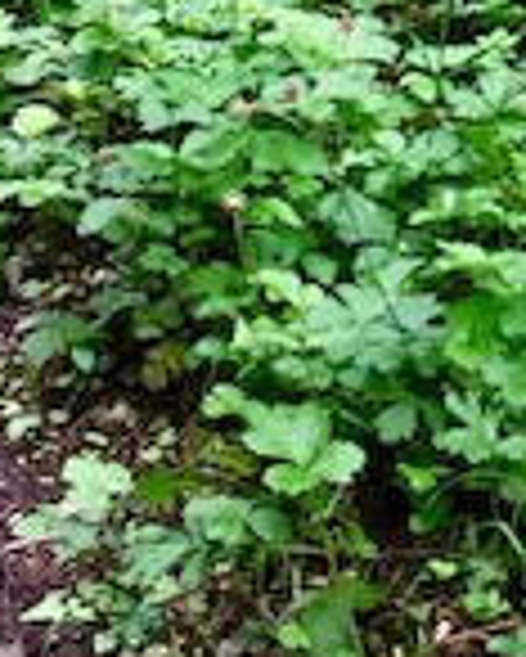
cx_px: 94
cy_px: -760
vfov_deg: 11.0
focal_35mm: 155
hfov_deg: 9.9
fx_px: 3013
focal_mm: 4.15
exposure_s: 1/30
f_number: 2.2
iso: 32
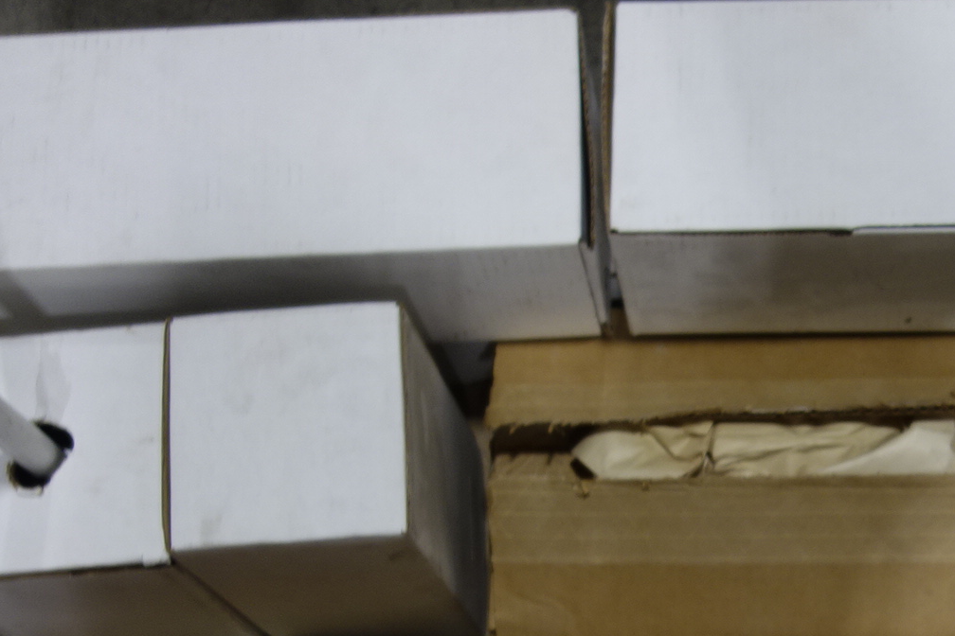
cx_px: 764
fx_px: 2016
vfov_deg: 17.6
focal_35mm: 76
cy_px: 622
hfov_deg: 26.2
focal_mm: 10.4
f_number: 1.8
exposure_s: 1/50
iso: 125
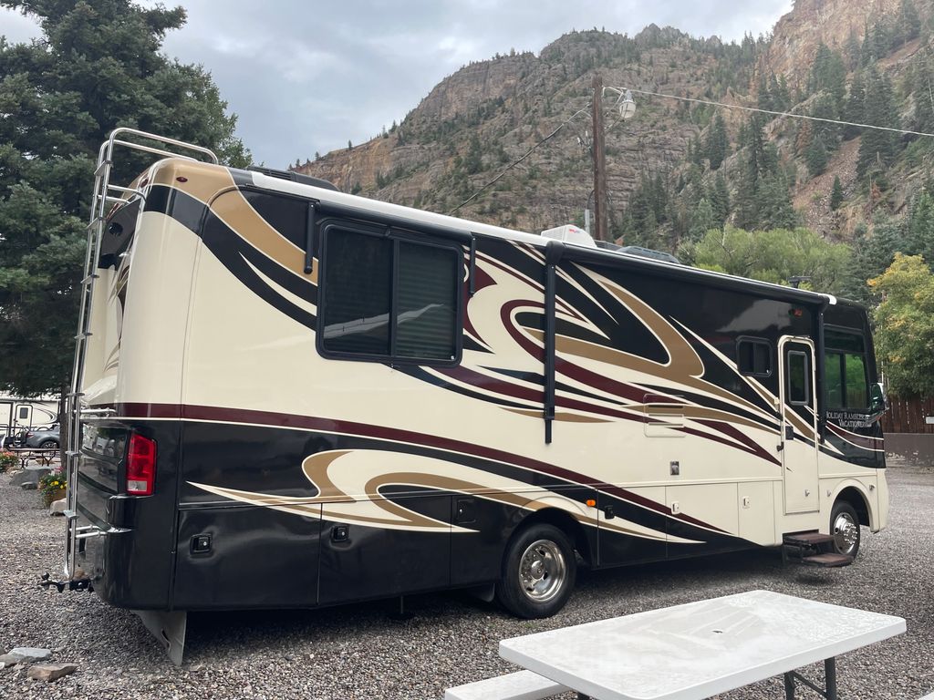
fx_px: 702
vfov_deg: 53.1
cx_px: 467
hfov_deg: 67.3
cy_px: 350
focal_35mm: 26
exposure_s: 1/489
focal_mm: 4.2
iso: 32
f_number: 1.6
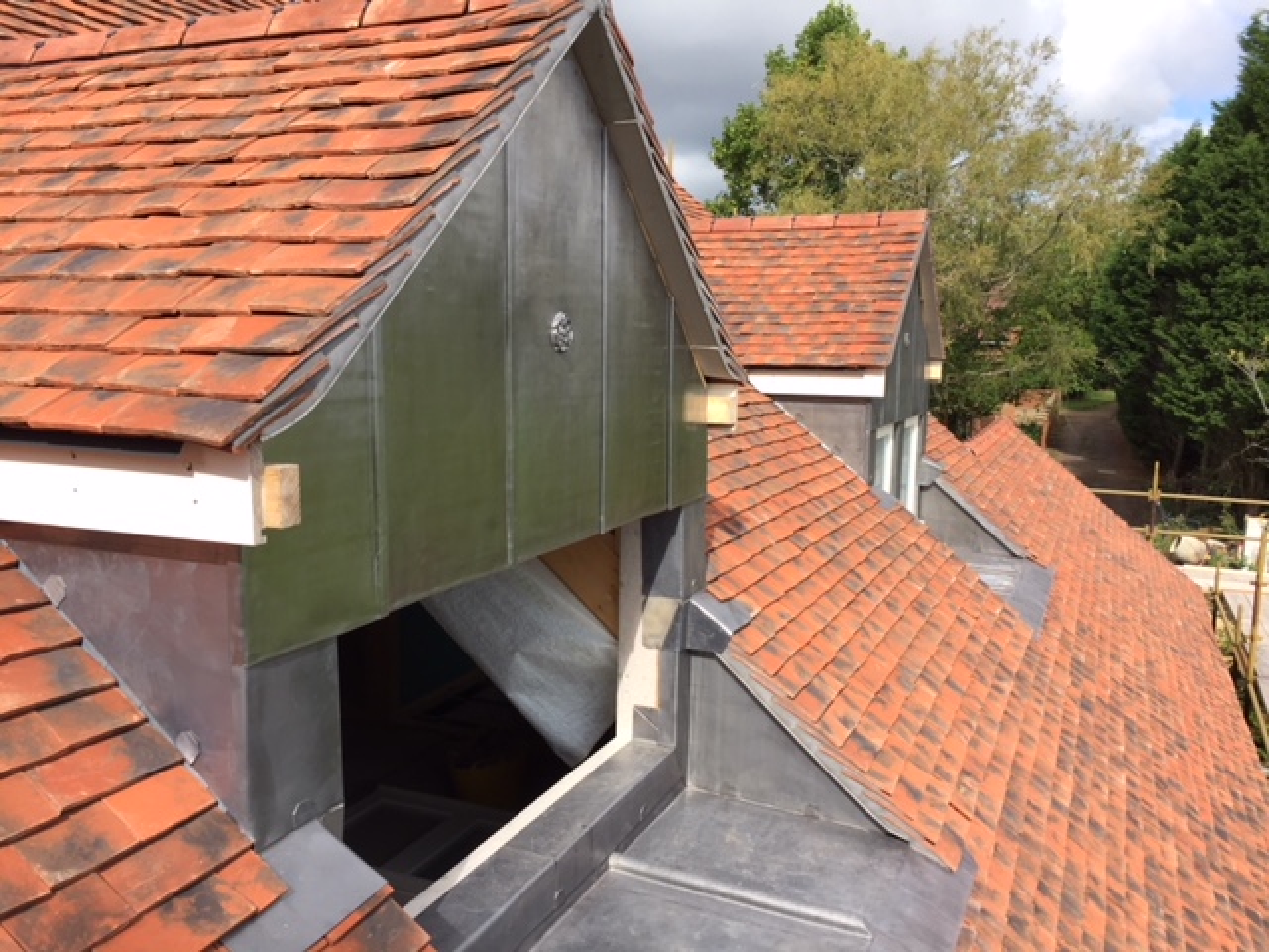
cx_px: 634
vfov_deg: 48.2
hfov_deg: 61.7
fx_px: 1063
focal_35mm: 29
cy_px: 476
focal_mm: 4.15
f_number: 2.2
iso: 32
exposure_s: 1/898
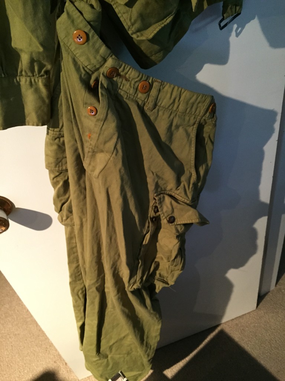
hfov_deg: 48.2
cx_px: 142
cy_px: 190
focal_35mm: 29
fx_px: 318
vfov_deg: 61.7
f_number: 2.2
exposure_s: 1/20
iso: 250
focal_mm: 4.15
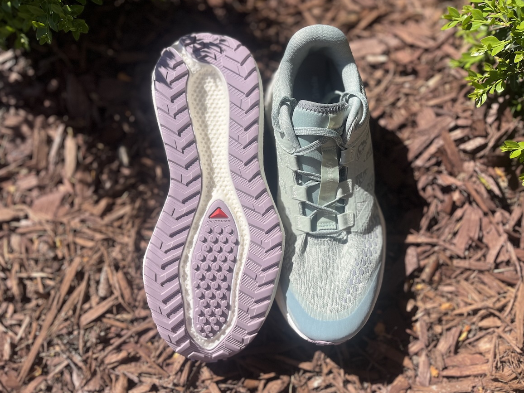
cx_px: 272
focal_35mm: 27
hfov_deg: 65.3
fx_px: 409
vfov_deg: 51.3
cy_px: 191
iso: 50
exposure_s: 1/4149
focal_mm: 5.1
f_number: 1.6
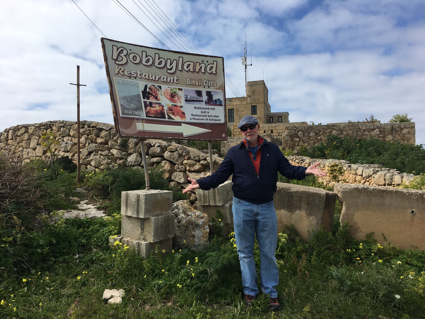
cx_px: 212
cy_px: 160
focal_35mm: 29
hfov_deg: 61.7
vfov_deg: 48.2
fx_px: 356
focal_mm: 4.15
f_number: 2.2
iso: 25
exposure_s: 1/2404
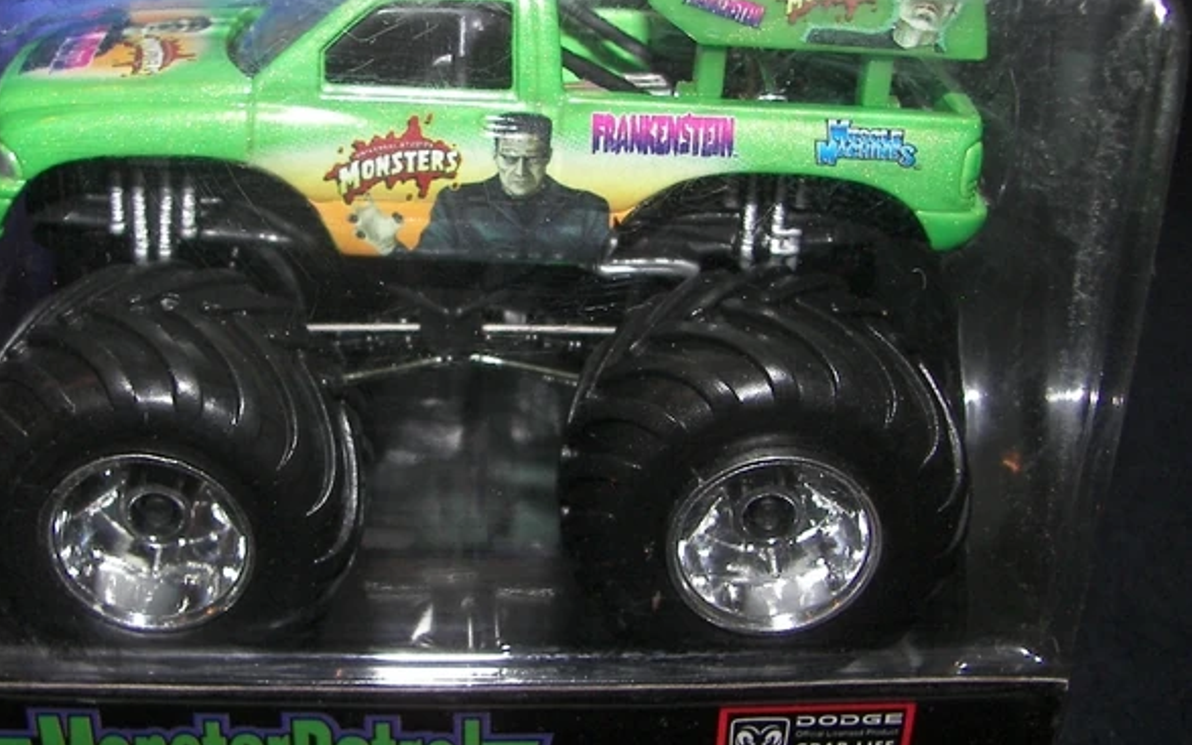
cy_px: 315
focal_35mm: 52
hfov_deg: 38.6
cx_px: 455
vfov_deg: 24.8
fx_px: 1689
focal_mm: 6
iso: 100
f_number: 2.8
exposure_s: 1/30
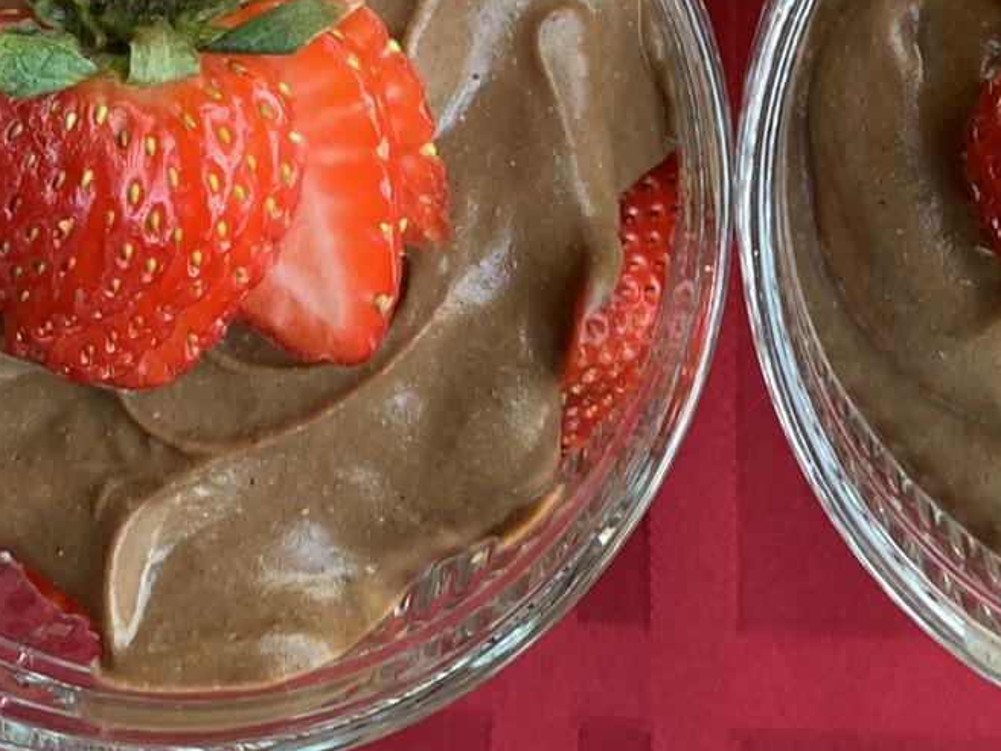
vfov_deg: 16.8
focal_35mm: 81
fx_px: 2343
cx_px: 748
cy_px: -308
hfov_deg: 23.9
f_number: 1.8
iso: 200
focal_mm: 4.25
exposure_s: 1/60
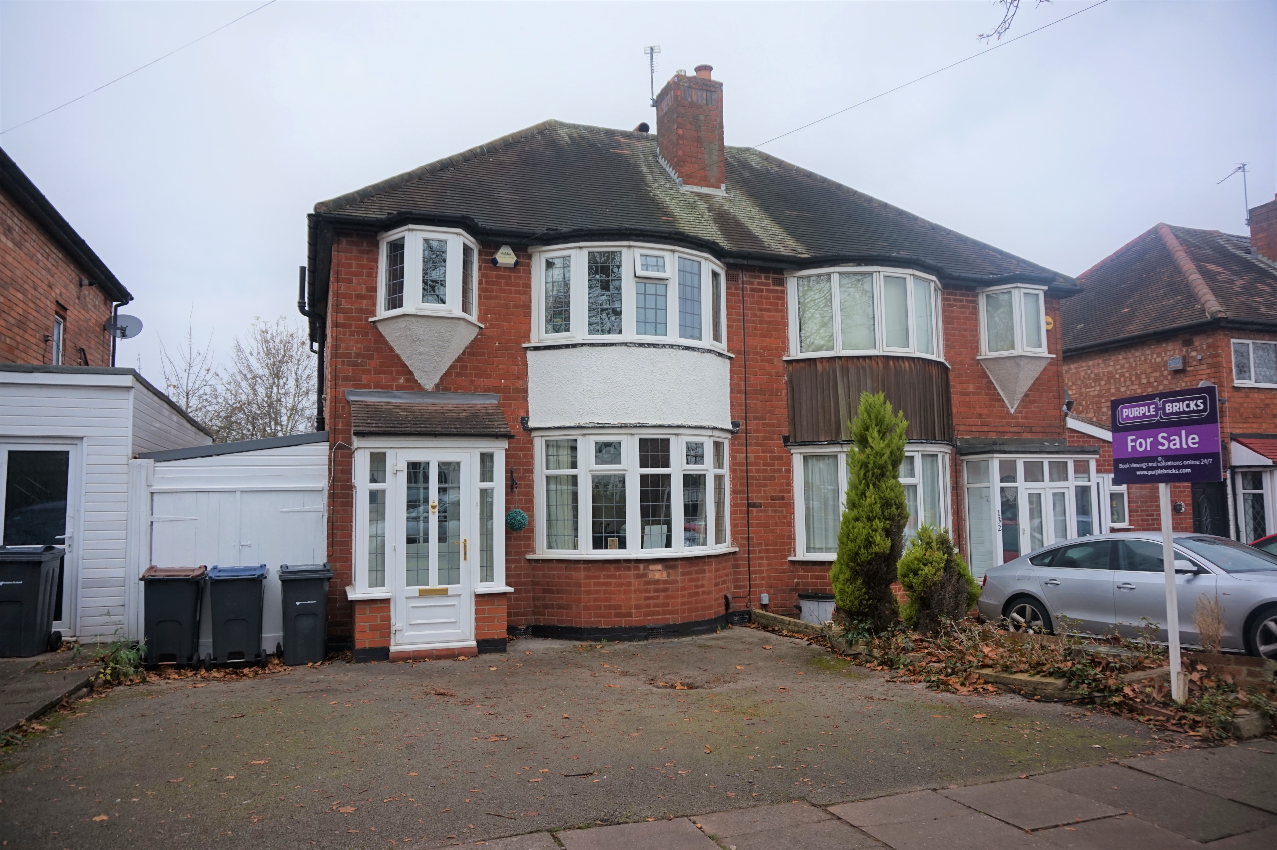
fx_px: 851
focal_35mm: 24
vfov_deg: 53.1
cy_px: 425
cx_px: 638
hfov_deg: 73.8
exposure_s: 1/60
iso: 100
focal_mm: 16
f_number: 4
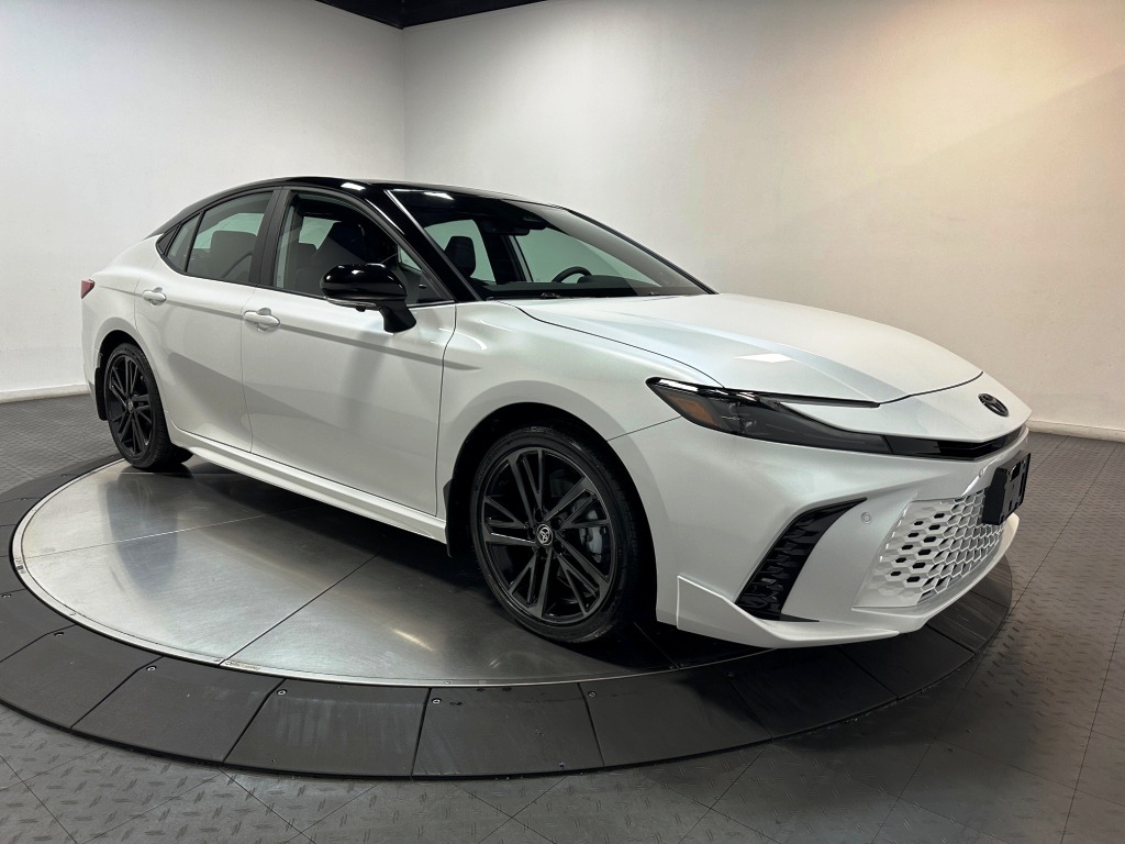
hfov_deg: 71.6
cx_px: 562
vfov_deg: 56.8
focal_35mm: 24
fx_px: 780
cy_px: 422
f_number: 1.78
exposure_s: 1/60
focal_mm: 6.86
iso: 160
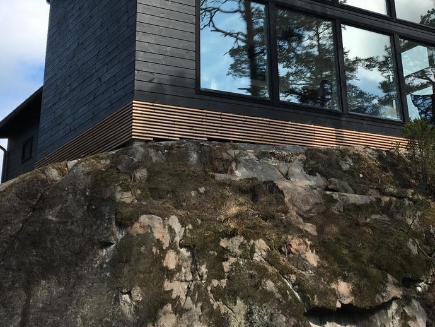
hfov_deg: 34.1
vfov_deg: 25.4
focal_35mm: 56
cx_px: 279
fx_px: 704
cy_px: 38
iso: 25
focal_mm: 4.15
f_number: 2.2
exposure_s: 1/1166
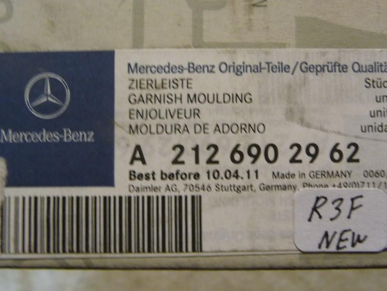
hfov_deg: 52.6
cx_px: 194
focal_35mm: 35
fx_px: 391
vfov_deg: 40.7
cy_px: 146
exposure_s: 1/25
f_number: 3.3
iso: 400
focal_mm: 4.7
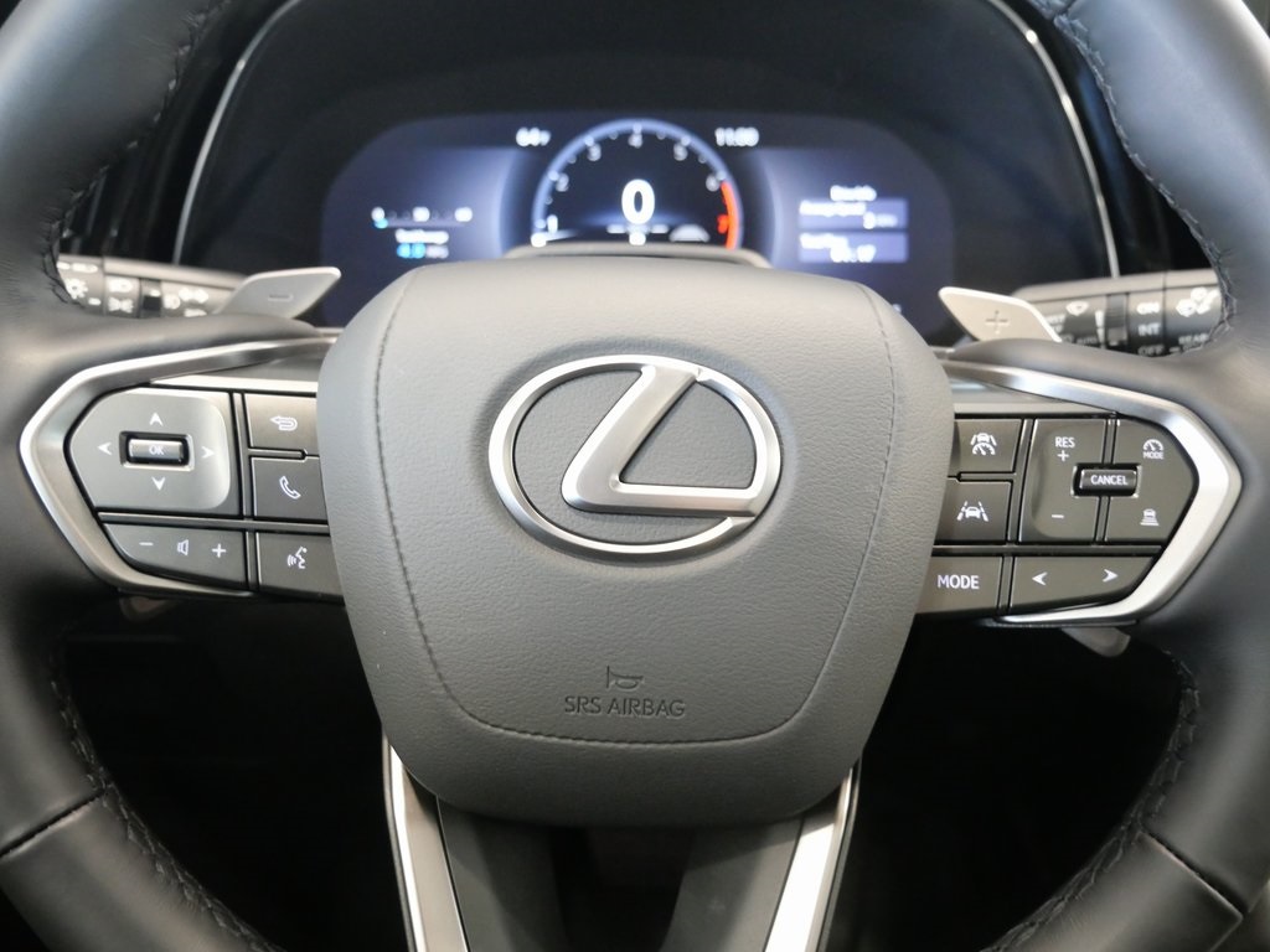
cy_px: 476
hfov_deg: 60.0
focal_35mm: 30
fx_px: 1101
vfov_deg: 46.8
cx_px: 635
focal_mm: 15
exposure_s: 1/8
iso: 3200
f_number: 3.7
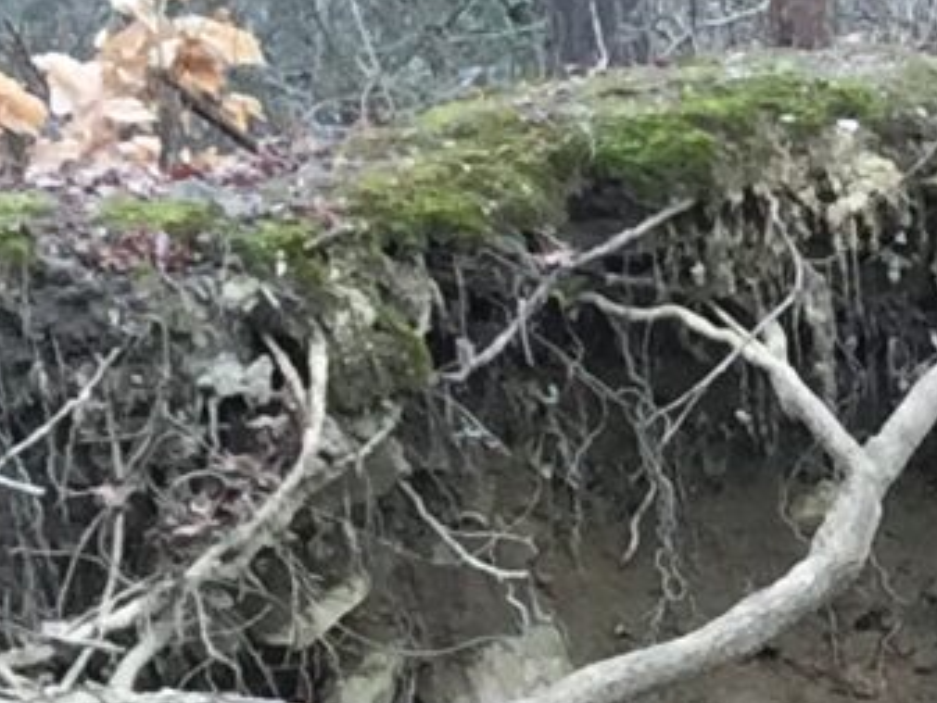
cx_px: 2728
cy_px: 1567
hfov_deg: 7.9
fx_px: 5957
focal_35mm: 220
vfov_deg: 6.5
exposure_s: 1/120
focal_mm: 4.15
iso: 50
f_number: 2.2
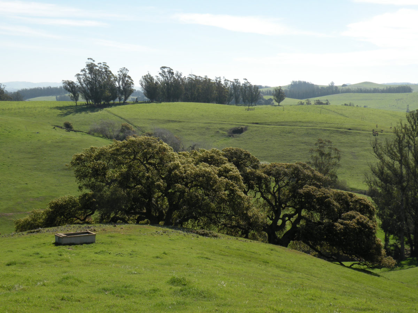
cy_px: 156
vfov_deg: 21.9
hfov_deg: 29.0
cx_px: 209
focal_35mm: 67
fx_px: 809
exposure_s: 1/309
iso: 64
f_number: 5.6
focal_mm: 11.9
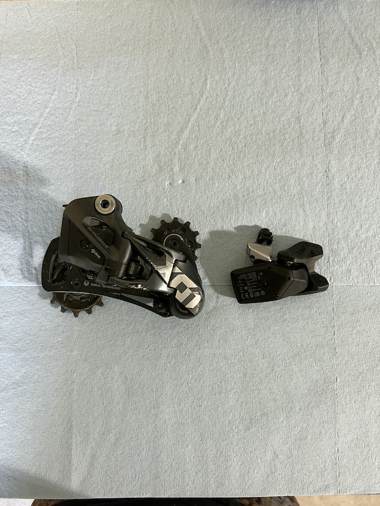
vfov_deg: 67.3
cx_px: 190
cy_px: 253
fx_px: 381
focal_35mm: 26
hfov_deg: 53.1
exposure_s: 1/61
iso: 125
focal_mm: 5.7
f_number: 1.5
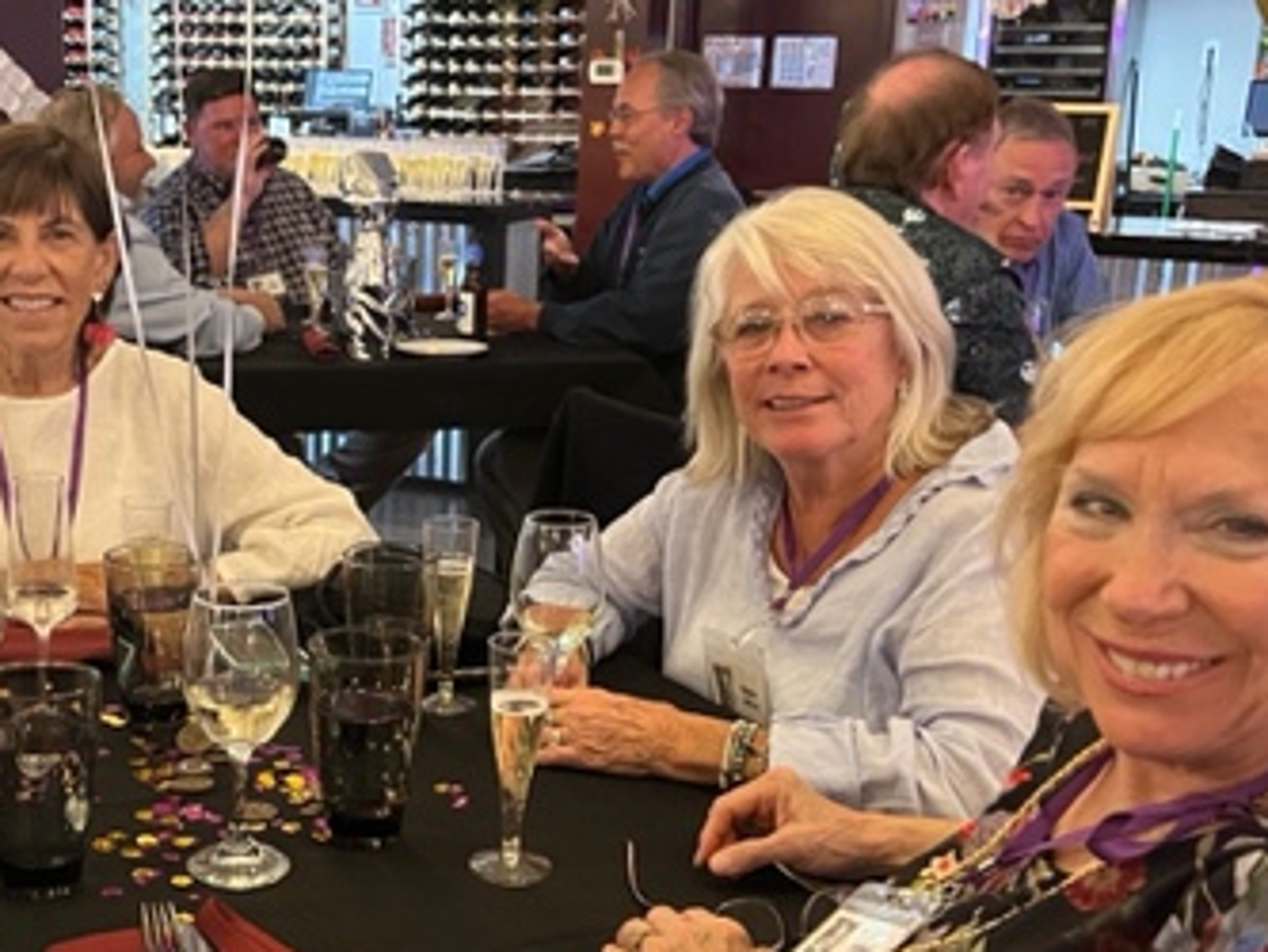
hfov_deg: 37.5
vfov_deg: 29.0
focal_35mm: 50
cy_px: 609
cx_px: 369
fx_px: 1832
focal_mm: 5.7
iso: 800
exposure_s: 1/30
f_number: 1.5
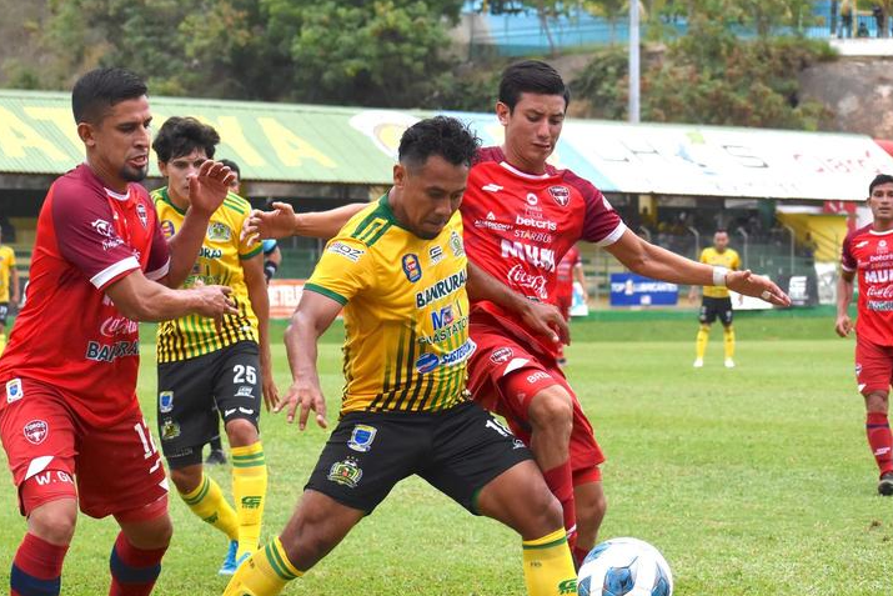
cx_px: 311
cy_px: 368
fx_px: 3424
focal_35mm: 138
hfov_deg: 14.8
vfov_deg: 9.9
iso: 1100
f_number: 5.6
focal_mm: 70
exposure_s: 1/1000
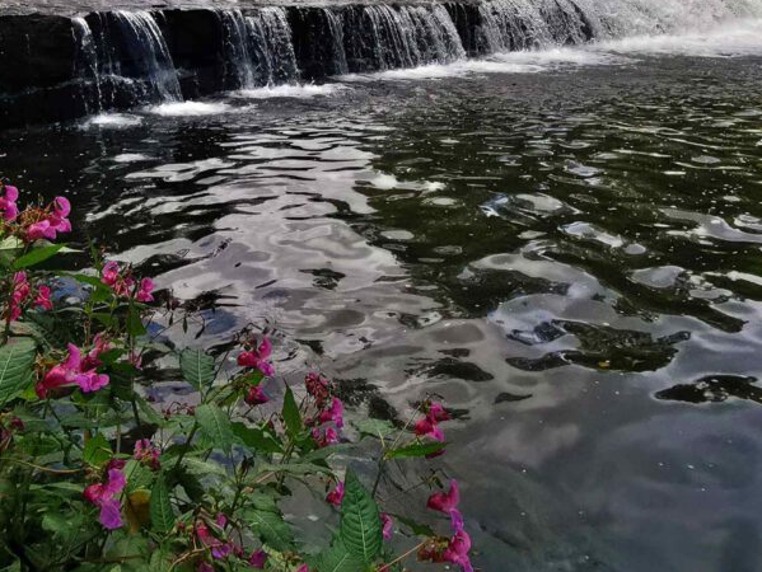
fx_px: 903
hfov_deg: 45.7
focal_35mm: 41
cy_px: 14
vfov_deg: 32.6
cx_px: 406
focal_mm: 2.35
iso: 50
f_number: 2.2
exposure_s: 4
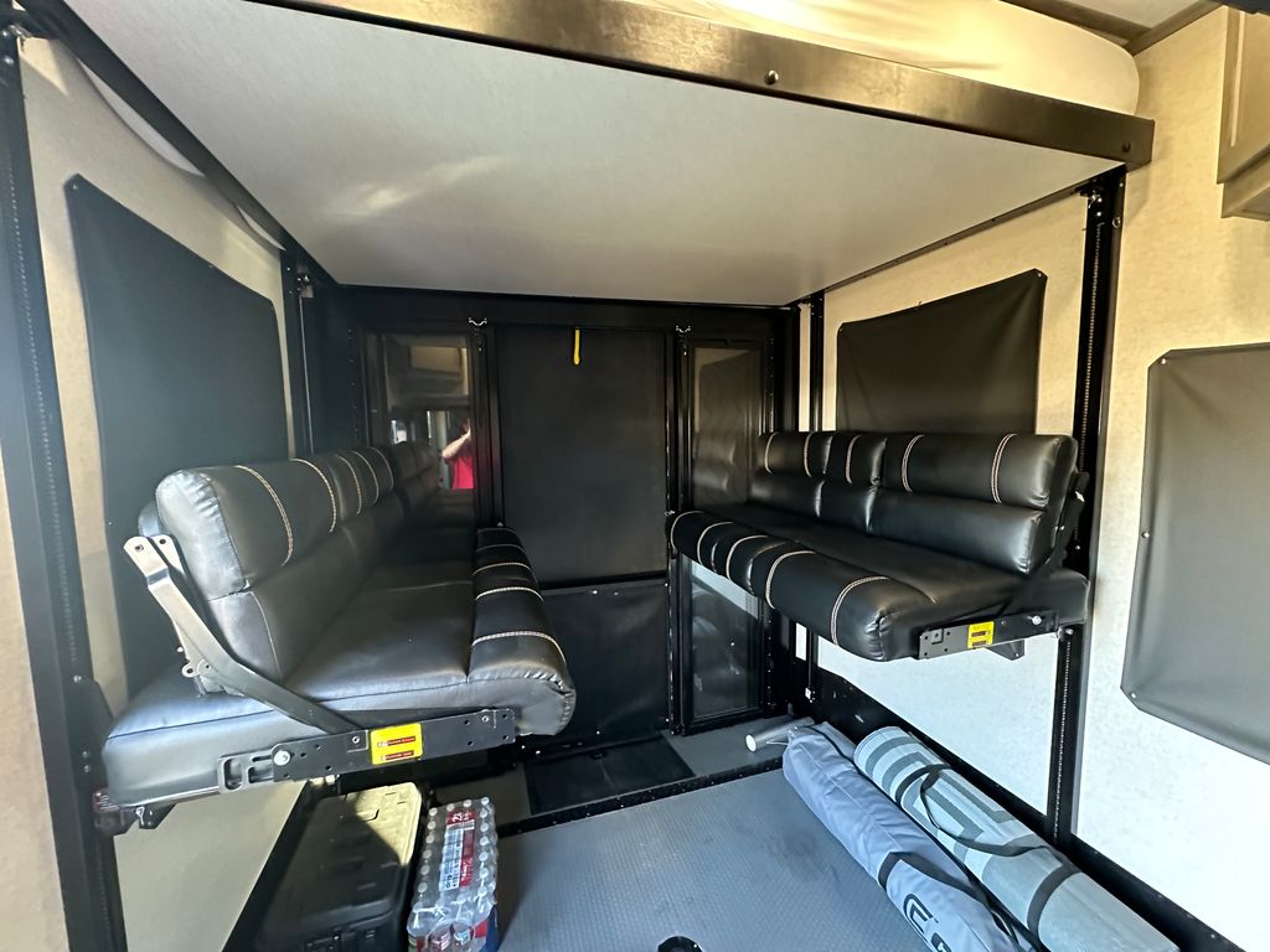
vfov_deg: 85.7
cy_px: 476
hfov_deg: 102.1
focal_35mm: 14
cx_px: 635
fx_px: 514
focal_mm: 2.22
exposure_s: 1/41
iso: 1250
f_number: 2.2
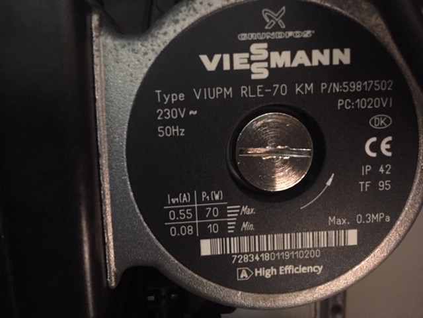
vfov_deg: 48.2
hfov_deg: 61.7
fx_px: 354
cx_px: 212
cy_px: 159
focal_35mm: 29
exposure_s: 1/4
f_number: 2.2
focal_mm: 4.15
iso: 320
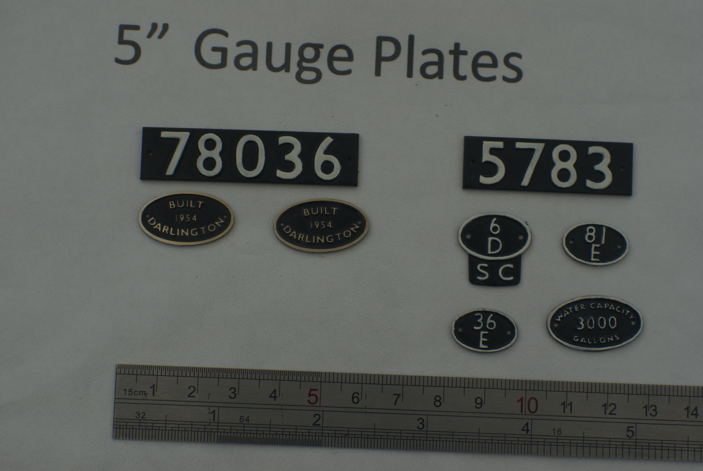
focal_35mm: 105
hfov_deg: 19.4
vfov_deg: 13.1
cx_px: 352
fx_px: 2053
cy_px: 236
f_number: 9
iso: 100
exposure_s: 1/125
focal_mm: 70
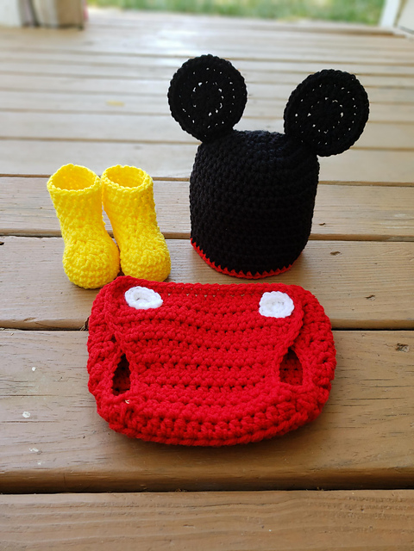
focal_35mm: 26
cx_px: 207
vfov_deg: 67.3
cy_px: 276
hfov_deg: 53.1
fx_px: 415
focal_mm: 4.3
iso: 50
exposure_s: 1/223
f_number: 1.5
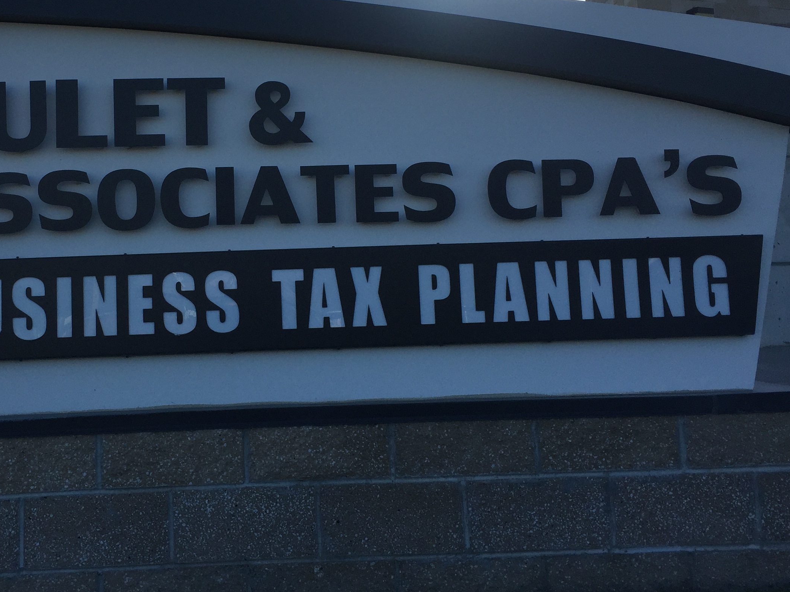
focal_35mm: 45
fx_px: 1027
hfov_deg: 41.5
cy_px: 199
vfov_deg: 31.9
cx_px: 262
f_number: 2.2
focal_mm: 4.15
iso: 32
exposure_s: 1/1412
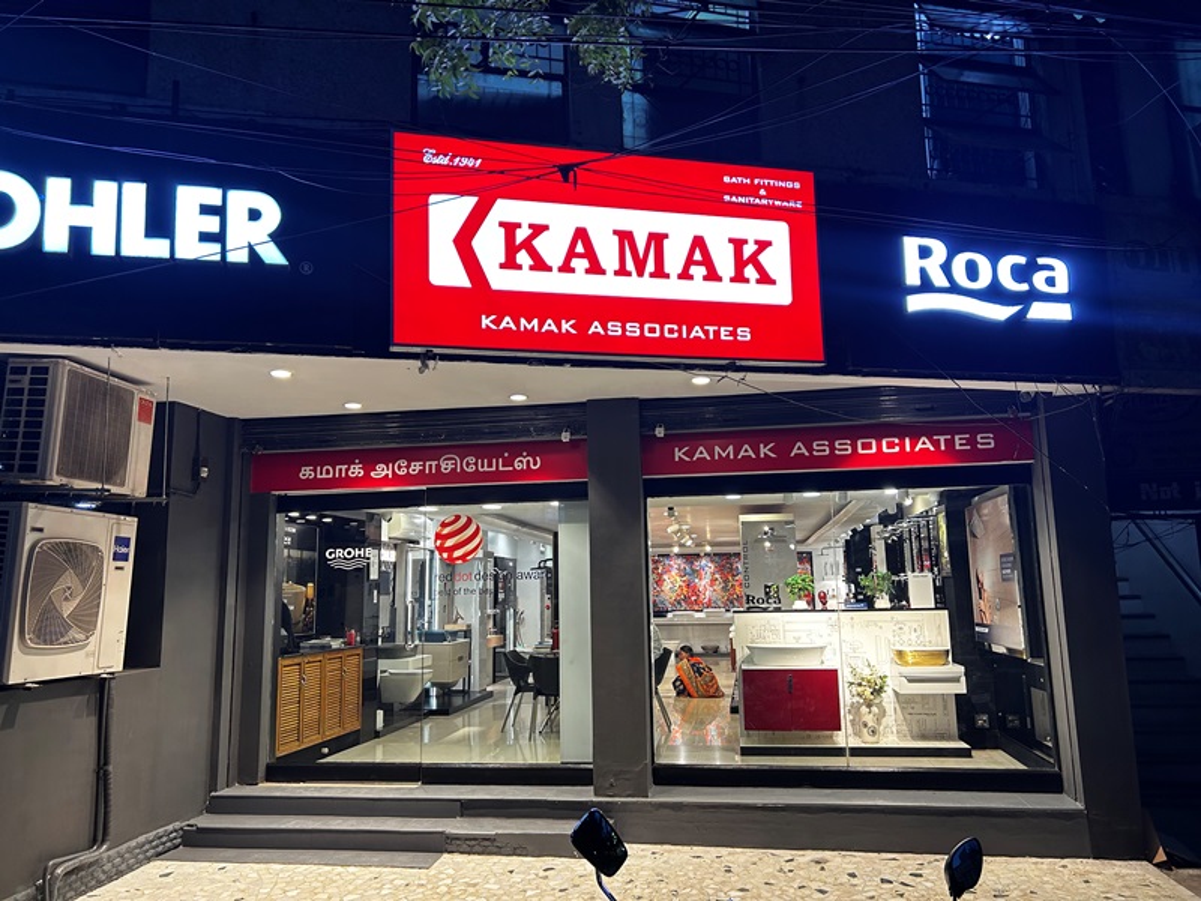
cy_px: 450
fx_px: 902
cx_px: 600
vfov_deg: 53.1
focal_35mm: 26
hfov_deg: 67.3
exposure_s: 1/100
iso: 100
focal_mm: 5.7
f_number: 1.5
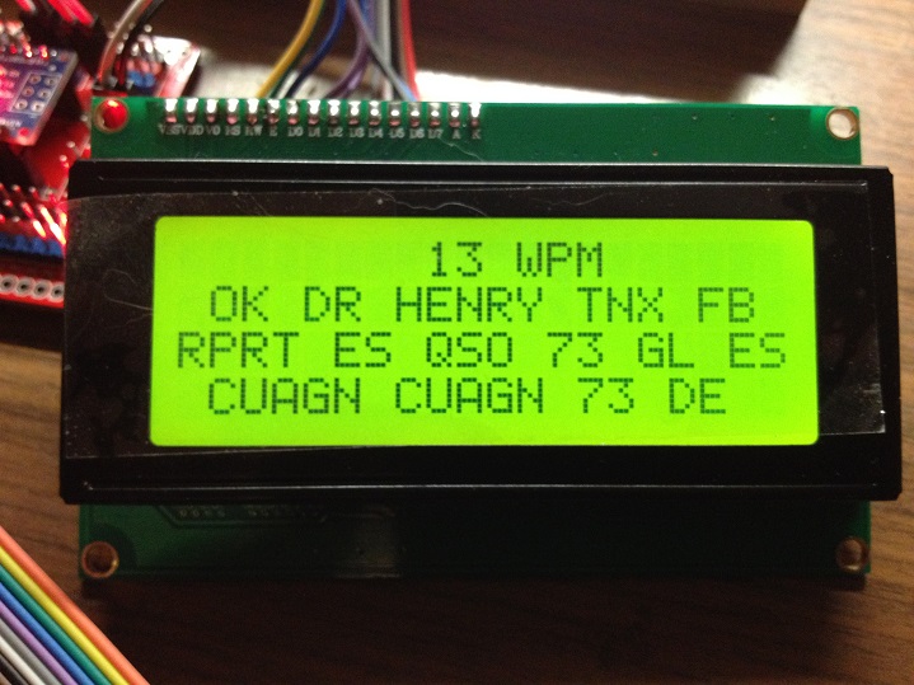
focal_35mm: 35
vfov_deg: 40.7
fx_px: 924
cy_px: 342
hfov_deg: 52.6
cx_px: 457
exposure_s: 1/20
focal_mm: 4.28
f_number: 2.4
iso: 320
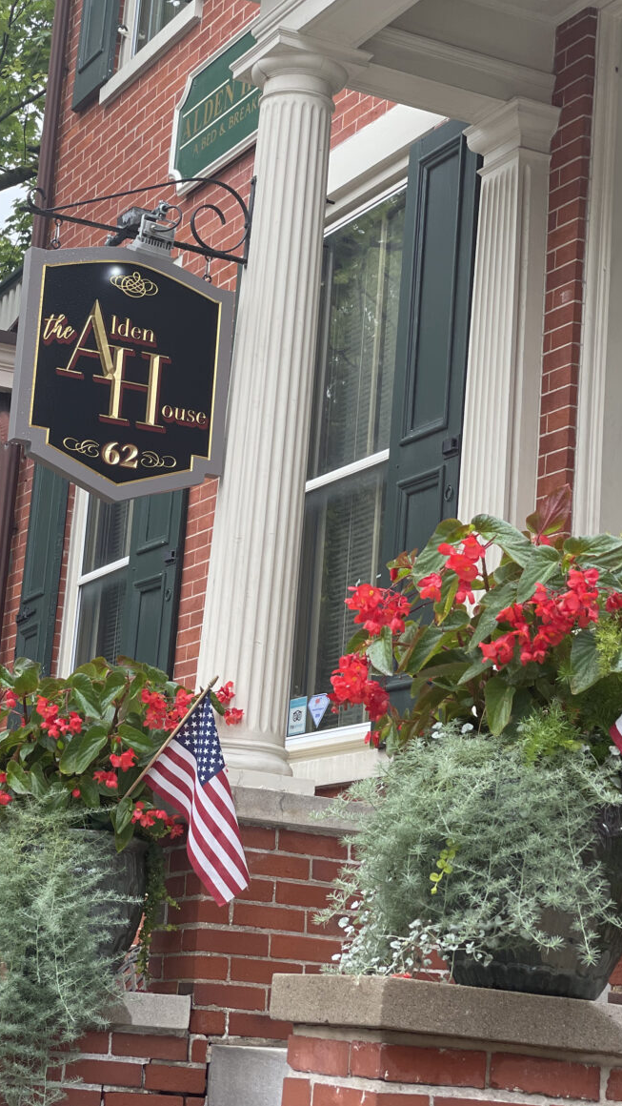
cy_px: 541
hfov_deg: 16.1
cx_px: 222
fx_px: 2198
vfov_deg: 28.2
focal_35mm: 75
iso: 32
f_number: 2
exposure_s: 1/417
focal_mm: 6
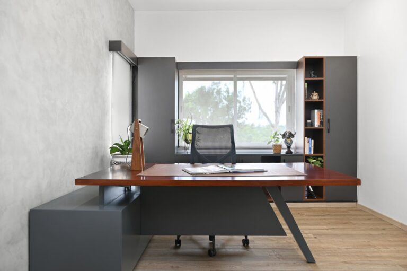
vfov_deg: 48.7
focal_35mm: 26
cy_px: 136
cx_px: 204
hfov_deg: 68.4
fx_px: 299
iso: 100
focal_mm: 26.5
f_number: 8
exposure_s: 3
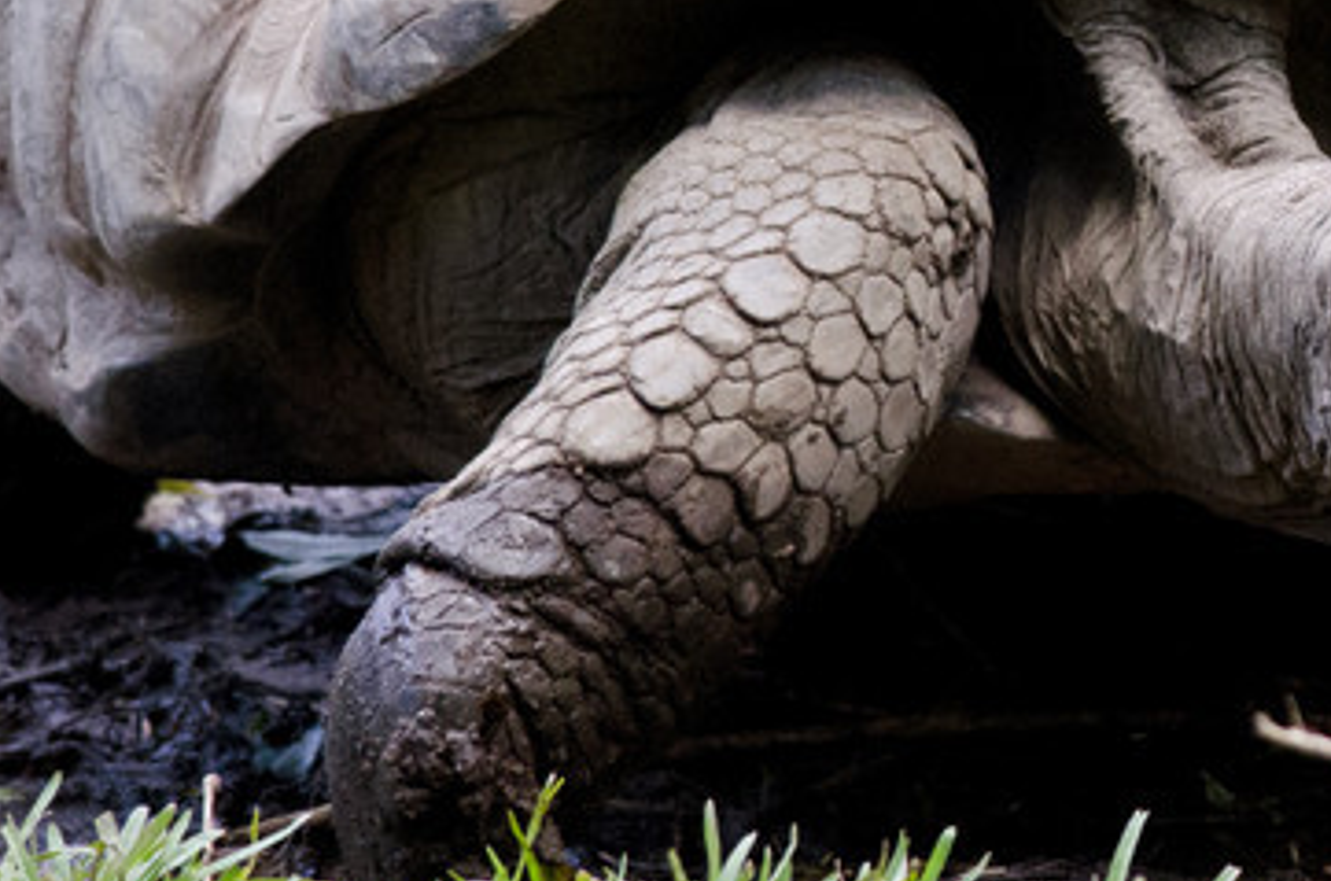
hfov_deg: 3.6
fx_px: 21191
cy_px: 122
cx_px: 1471
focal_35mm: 574
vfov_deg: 2.4
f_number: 4.8
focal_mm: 135
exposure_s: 1/500
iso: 1400
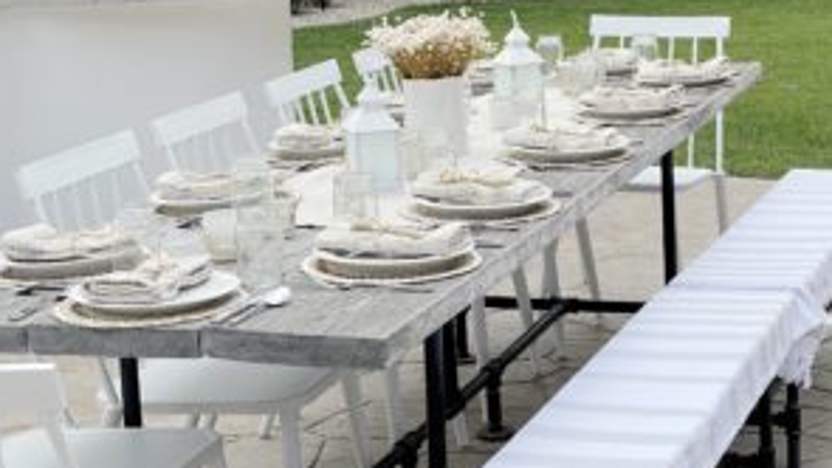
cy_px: 38
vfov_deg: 15.5
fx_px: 1699
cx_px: 412
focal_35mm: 77
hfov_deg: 27.5
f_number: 2
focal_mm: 6
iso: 25
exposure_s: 1/1597
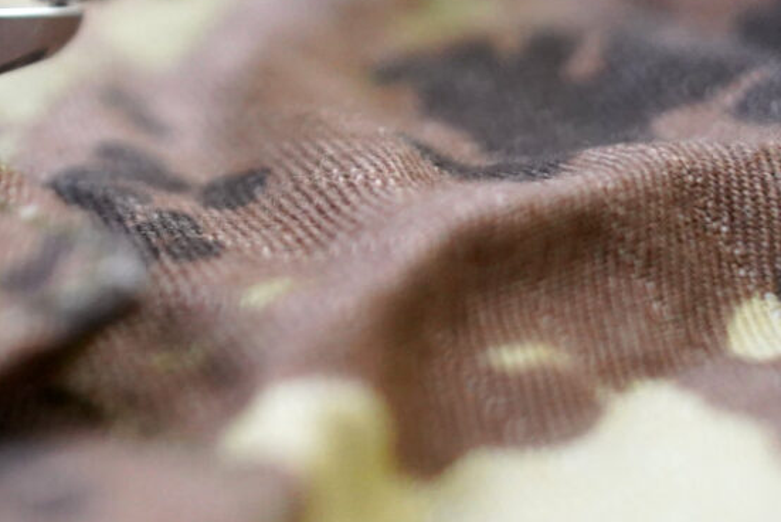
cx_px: -455
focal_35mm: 130
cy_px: -301
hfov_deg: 14.5
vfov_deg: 10.2
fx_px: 2822
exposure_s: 1/250
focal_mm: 35
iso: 2500
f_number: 2.8
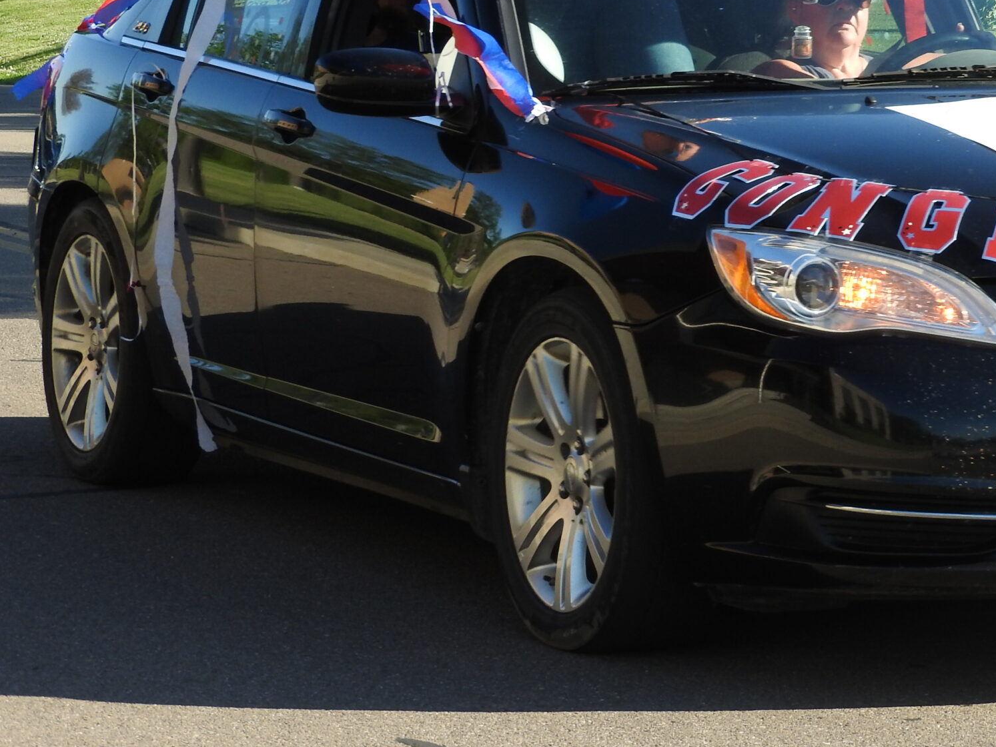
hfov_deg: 10.9
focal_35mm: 180
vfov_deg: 8.2
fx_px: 5180
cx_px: 800
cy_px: 161
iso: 100
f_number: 4.8
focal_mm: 18.8
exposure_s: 1/250
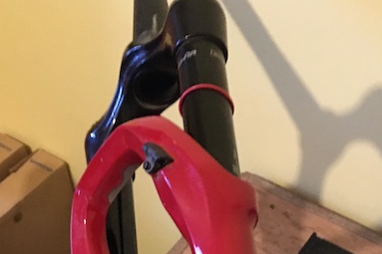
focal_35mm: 63
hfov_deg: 31.8
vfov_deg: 18.8
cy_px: 387
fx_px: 668
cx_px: 238
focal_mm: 4.15
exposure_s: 1/17
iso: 320
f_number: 2.2
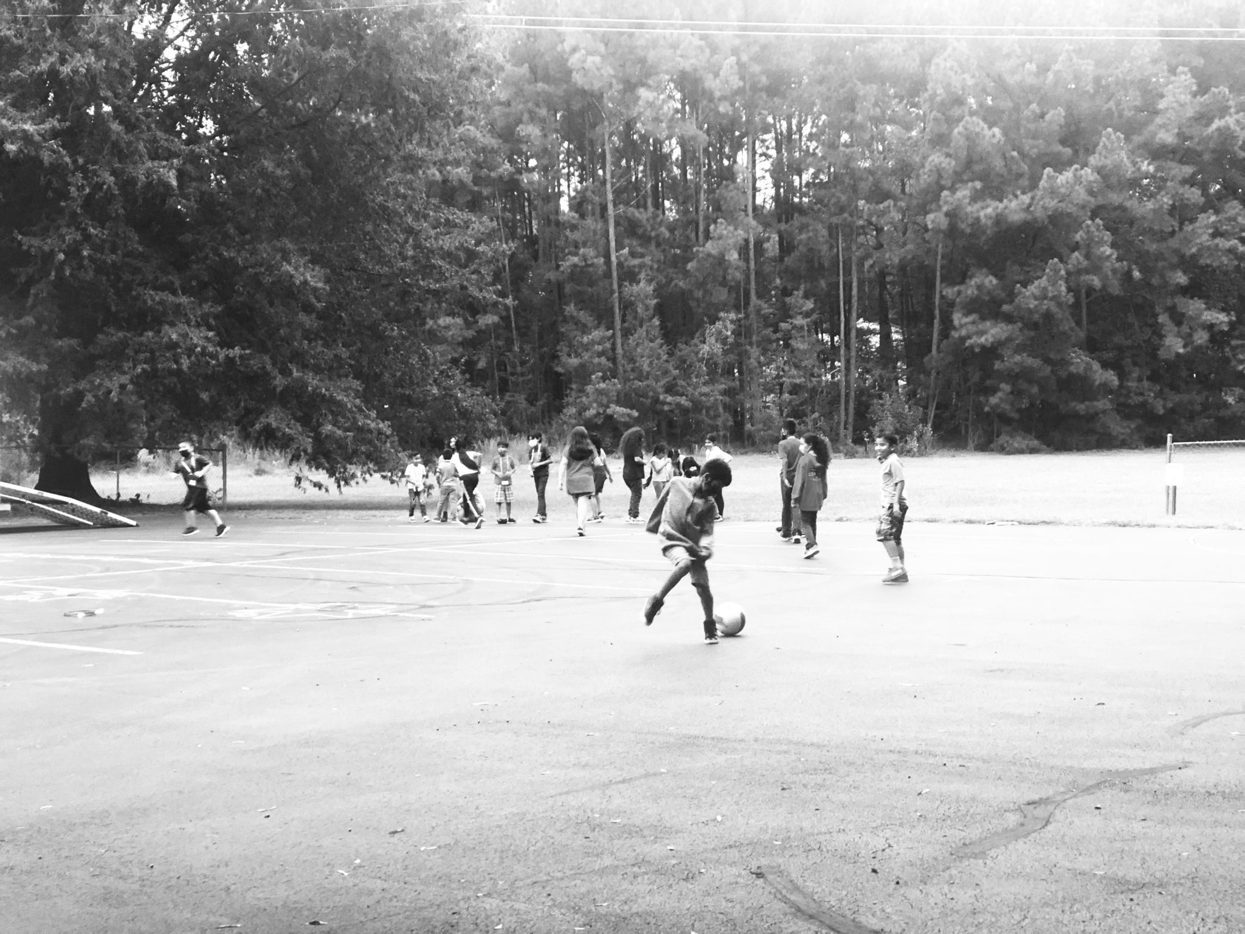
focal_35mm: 57
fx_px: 2050
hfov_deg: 33.8
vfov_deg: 25.7
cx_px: 622
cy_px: 467
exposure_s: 1/30
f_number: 2.8
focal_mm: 6.6
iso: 64
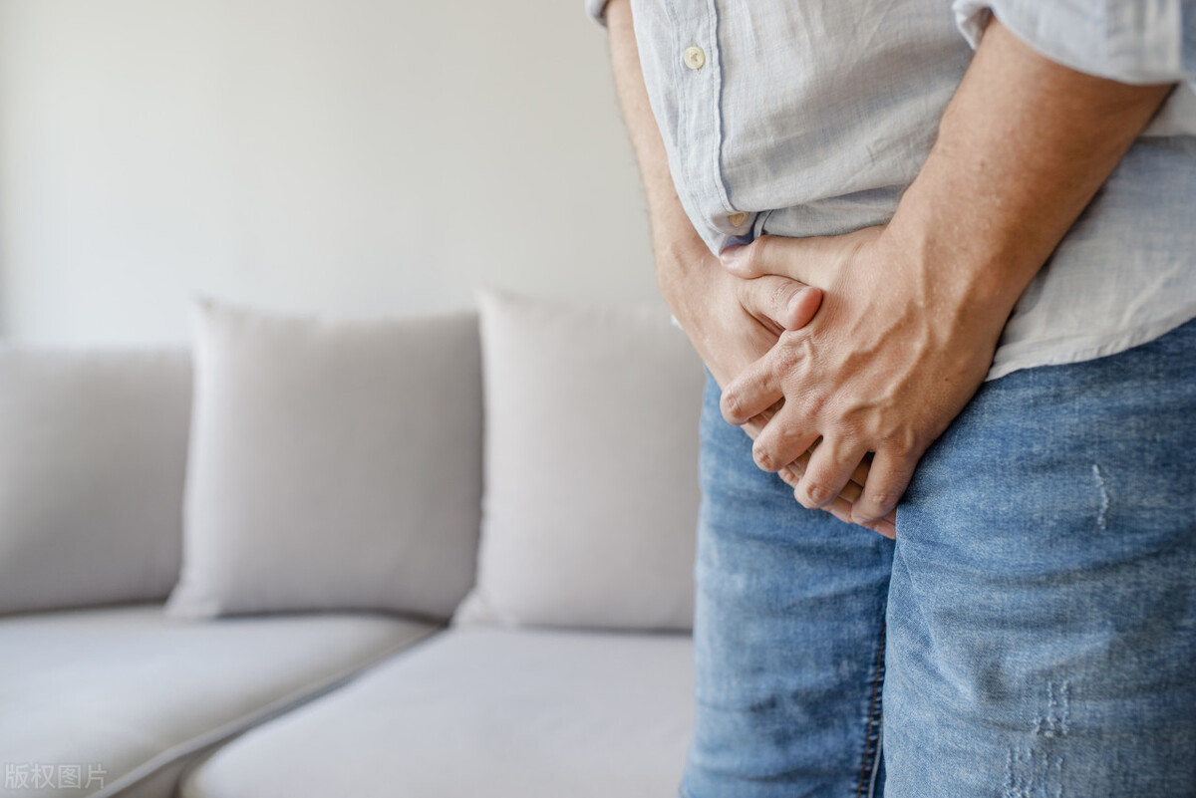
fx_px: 1163
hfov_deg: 54.4
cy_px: 399
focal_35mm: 35
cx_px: 598
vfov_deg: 37.9
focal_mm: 35
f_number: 3.2
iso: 320
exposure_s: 1/160
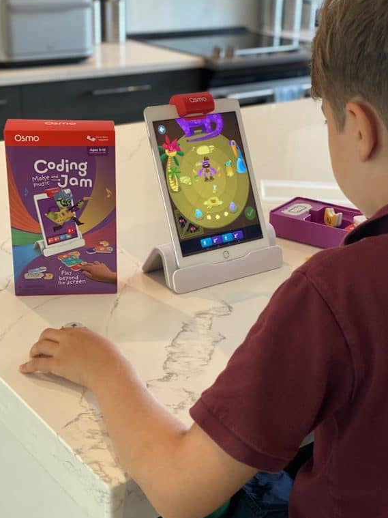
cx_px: 192
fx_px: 792
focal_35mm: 53
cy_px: 257
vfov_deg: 36.2
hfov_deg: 27.5
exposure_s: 1/60
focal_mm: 6
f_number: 2
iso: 160
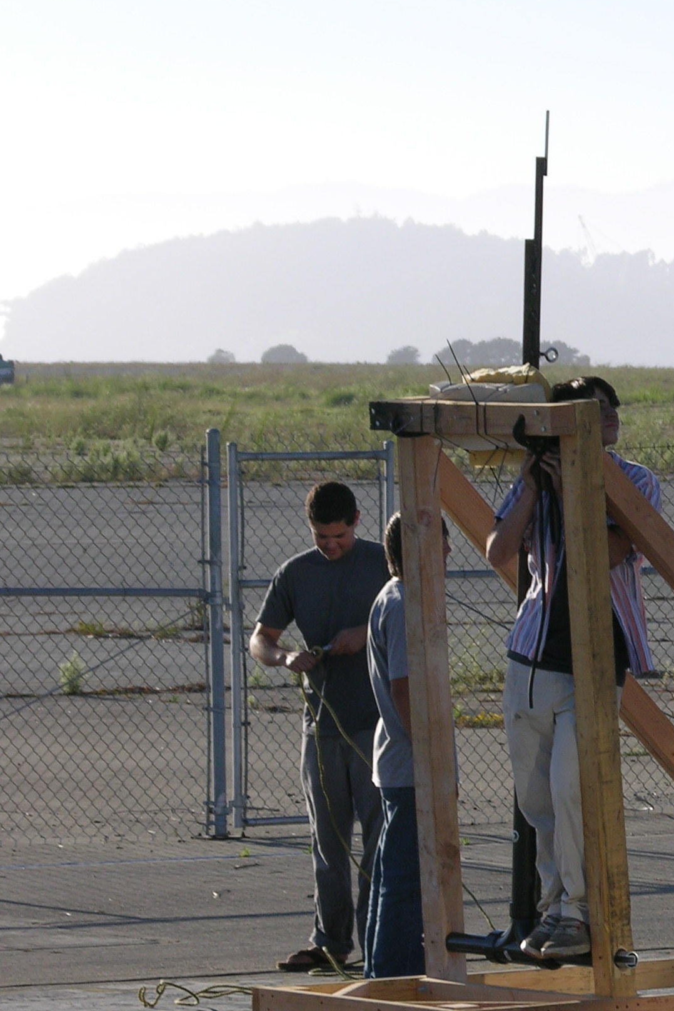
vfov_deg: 7.0
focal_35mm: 294
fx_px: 8256
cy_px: 757
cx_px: 837
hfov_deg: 4.7
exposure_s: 1/288
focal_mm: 34.7
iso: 50
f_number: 5.4
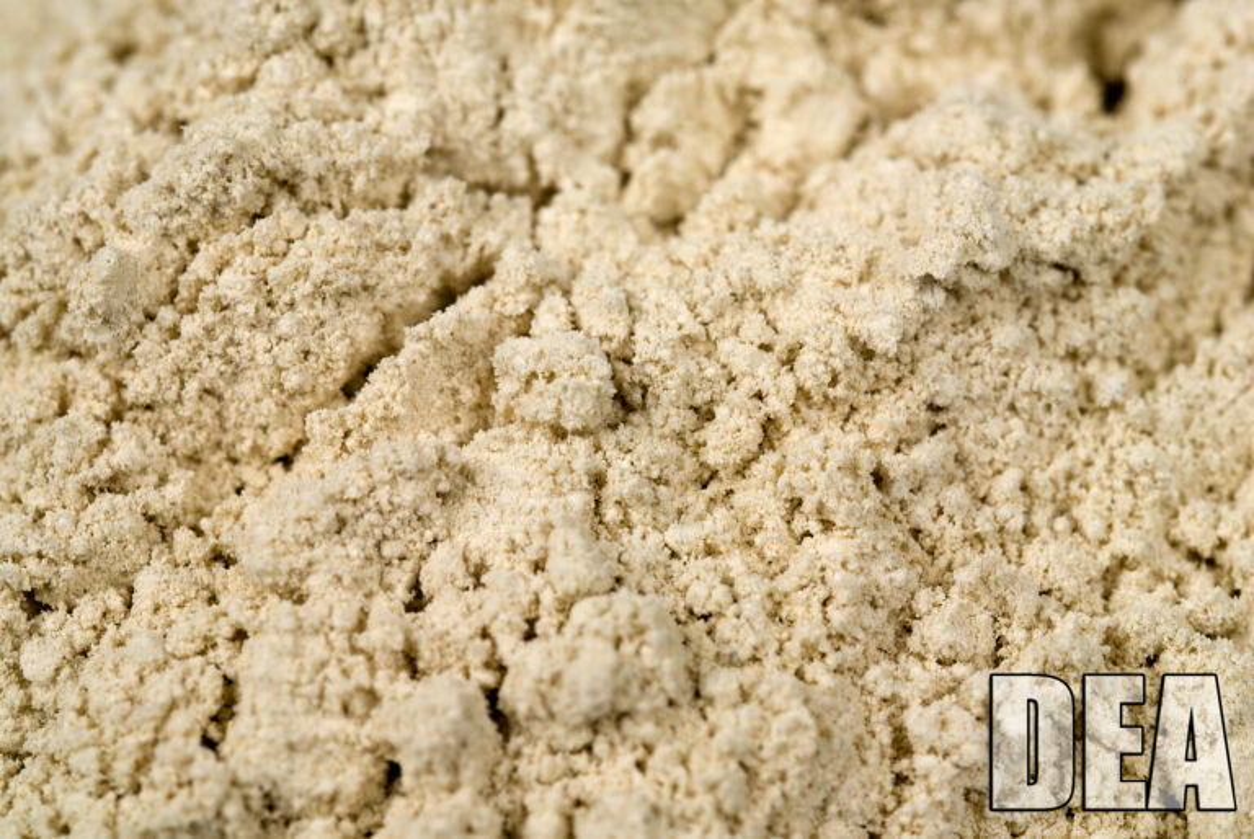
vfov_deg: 15.2
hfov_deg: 22.6
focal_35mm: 90
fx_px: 3139
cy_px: 420
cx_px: 627
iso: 100
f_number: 20
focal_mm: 60
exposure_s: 1/1.67
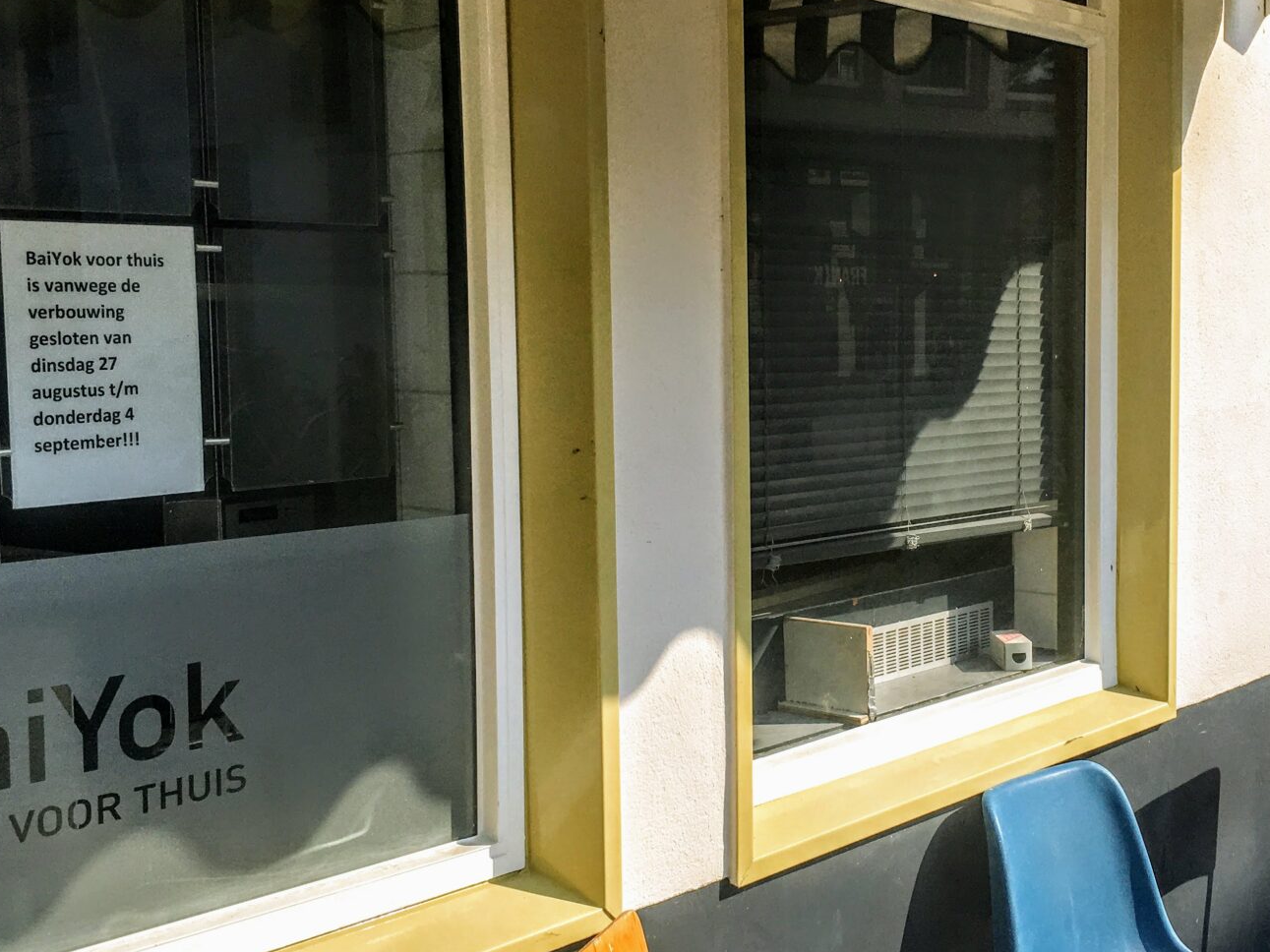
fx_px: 1688
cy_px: 448
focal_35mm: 46
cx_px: 821
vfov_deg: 31.5
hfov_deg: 40.8
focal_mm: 4.15
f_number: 2.2
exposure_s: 1/1115
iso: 25
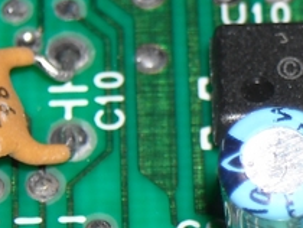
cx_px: 417
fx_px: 3575
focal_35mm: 408
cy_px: 107
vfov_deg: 3.7
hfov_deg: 4.8
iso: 64
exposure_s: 1/125
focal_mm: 17.1
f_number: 9.3
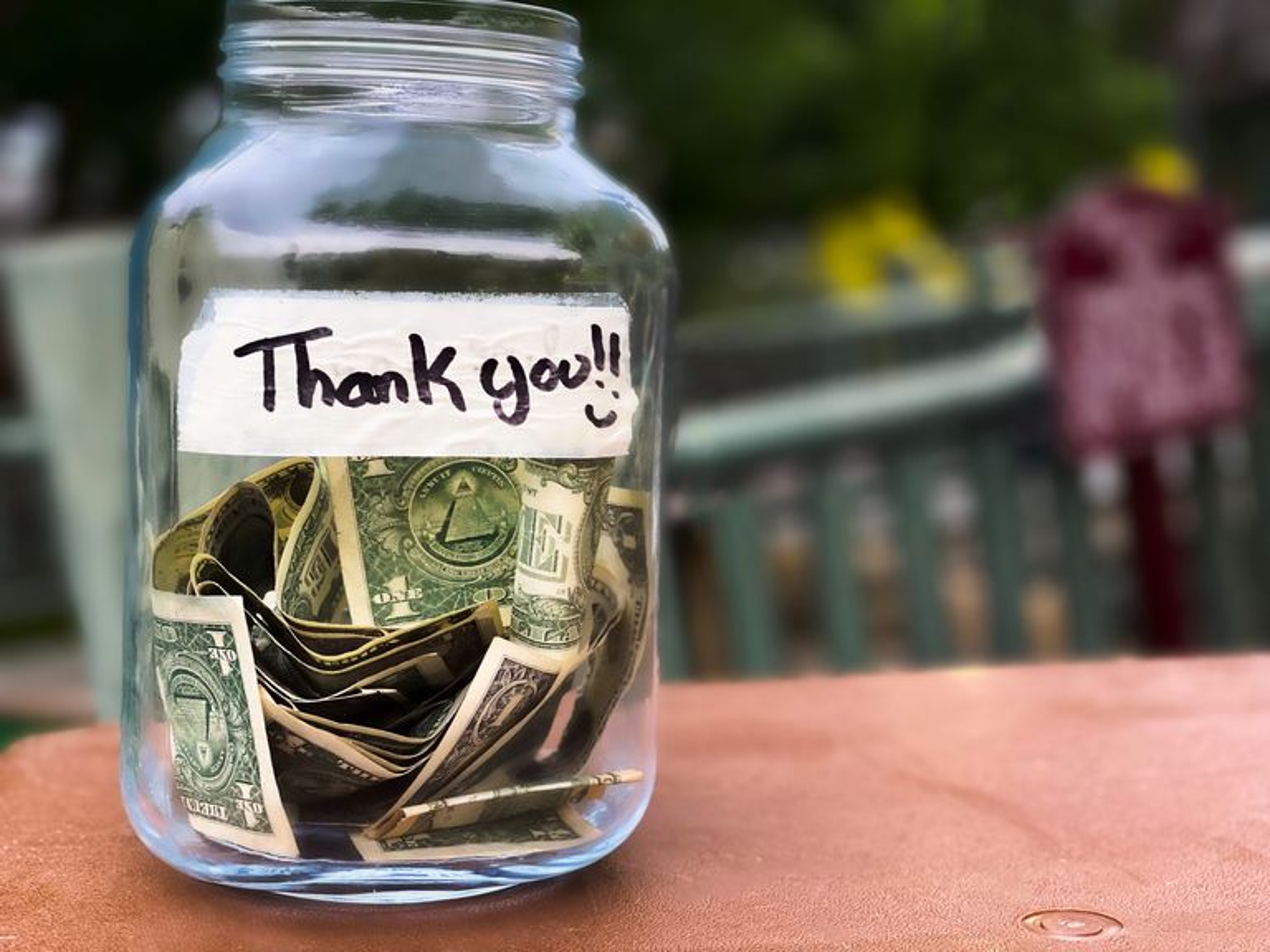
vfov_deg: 28.0
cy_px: 476
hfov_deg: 36.8
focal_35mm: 52
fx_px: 1908
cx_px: 635
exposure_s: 1/120
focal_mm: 6
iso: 50
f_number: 2
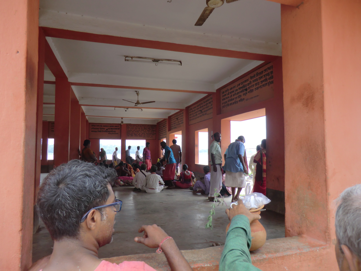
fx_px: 250
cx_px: 180
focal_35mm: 24
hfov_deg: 71.6
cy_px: 136
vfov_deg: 56.8
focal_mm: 4.3
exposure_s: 1/125
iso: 64
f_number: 3.2
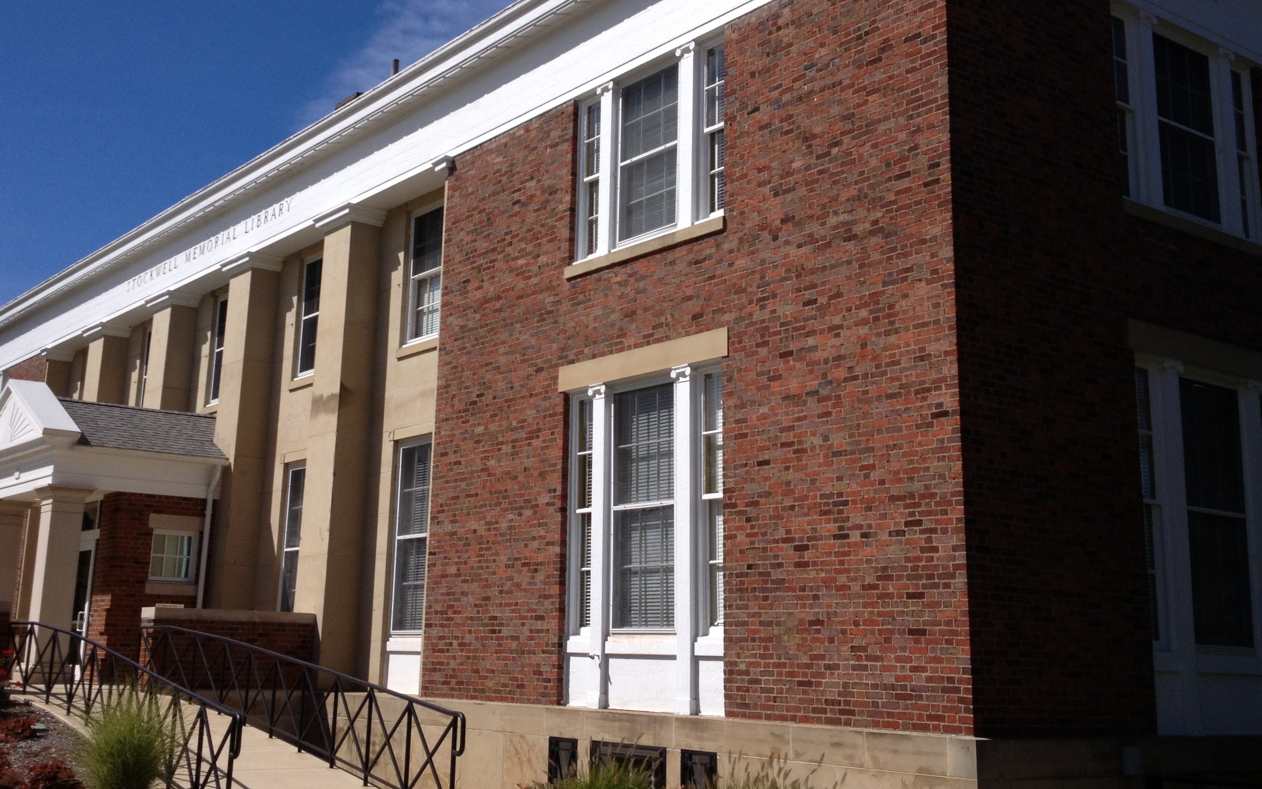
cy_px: 303
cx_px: 561
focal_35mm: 46
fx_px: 1582
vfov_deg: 27.9
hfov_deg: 43.4
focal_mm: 4.28
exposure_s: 1/2632
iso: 50
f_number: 2.4
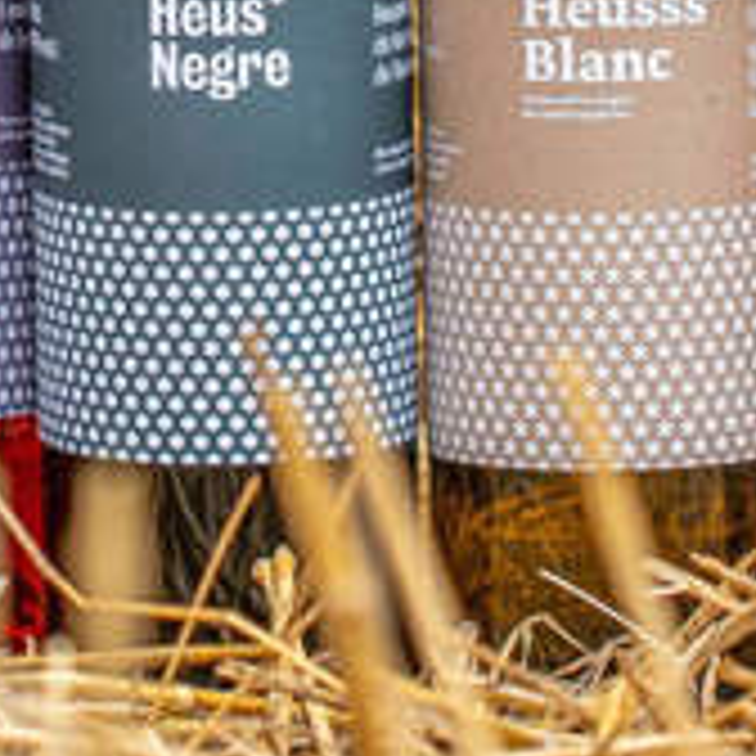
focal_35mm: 545
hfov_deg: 3.2
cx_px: 184
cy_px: -99
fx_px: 13466
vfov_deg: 3.2
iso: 125
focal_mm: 100
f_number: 2.8
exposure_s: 1/2000
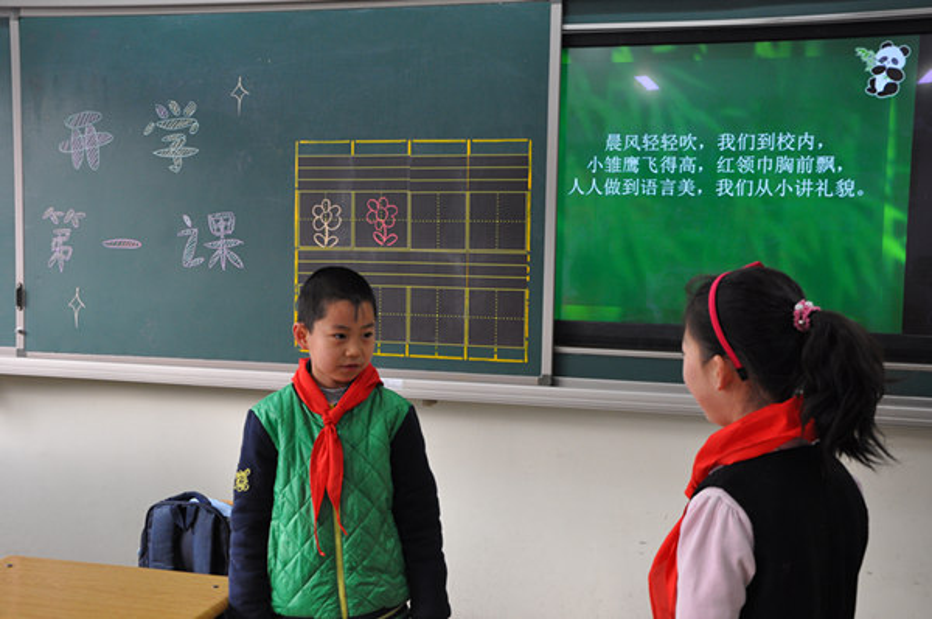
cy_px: 310
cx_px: 466
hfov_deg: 43.7
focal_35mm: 45
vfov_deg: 29.8
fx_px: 1163
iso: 640
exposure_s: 1/30
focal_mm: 30
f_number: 5.6
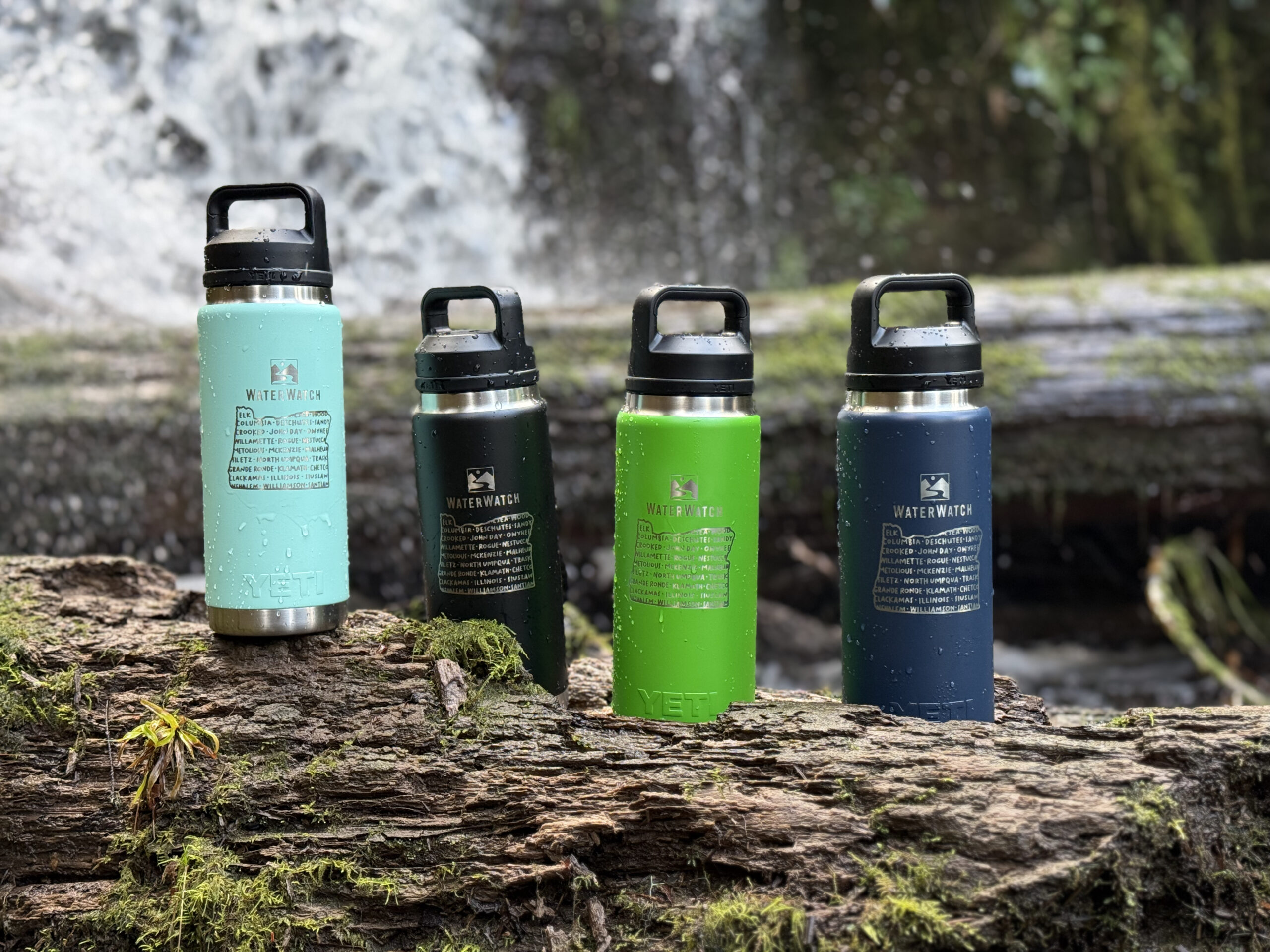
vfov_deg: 30.3
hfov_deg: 39.7
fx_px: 1761
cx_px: 635
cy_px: 476
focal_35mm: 48
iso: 125
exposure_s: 1/80
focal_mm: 6.76
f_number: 1.78
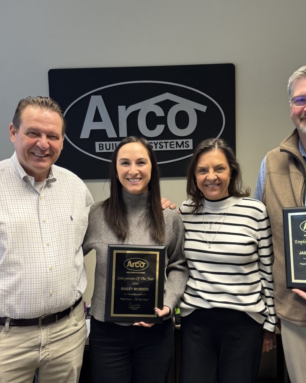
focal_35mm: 36
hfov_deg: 41.1
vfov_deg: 50.2
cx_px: 175
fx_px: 408
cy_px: 210
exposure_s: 1/60
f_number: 1.78
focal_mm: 6.76
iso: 160
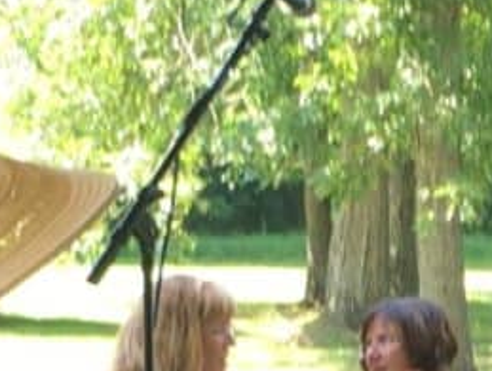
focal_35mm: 229
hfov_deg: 8.5
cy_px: 860
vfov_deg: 6.2
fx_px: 3259
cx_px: 602
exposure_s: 1/60
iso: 32
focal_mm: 4.15
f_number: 2.2
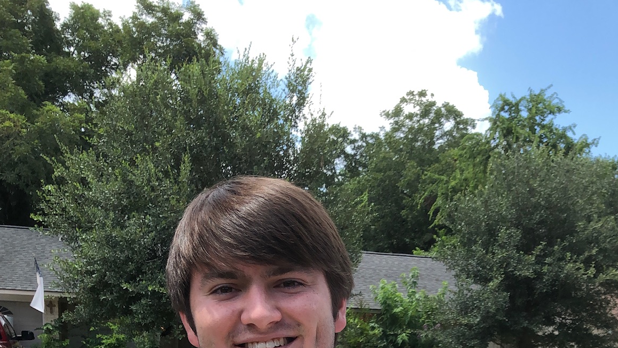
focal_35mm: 54
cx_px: 366
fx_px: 885
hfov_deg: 38.4
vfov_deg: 19.1
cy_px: 540
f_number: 1.8
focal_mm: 3.99
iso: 20
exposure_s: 1/714
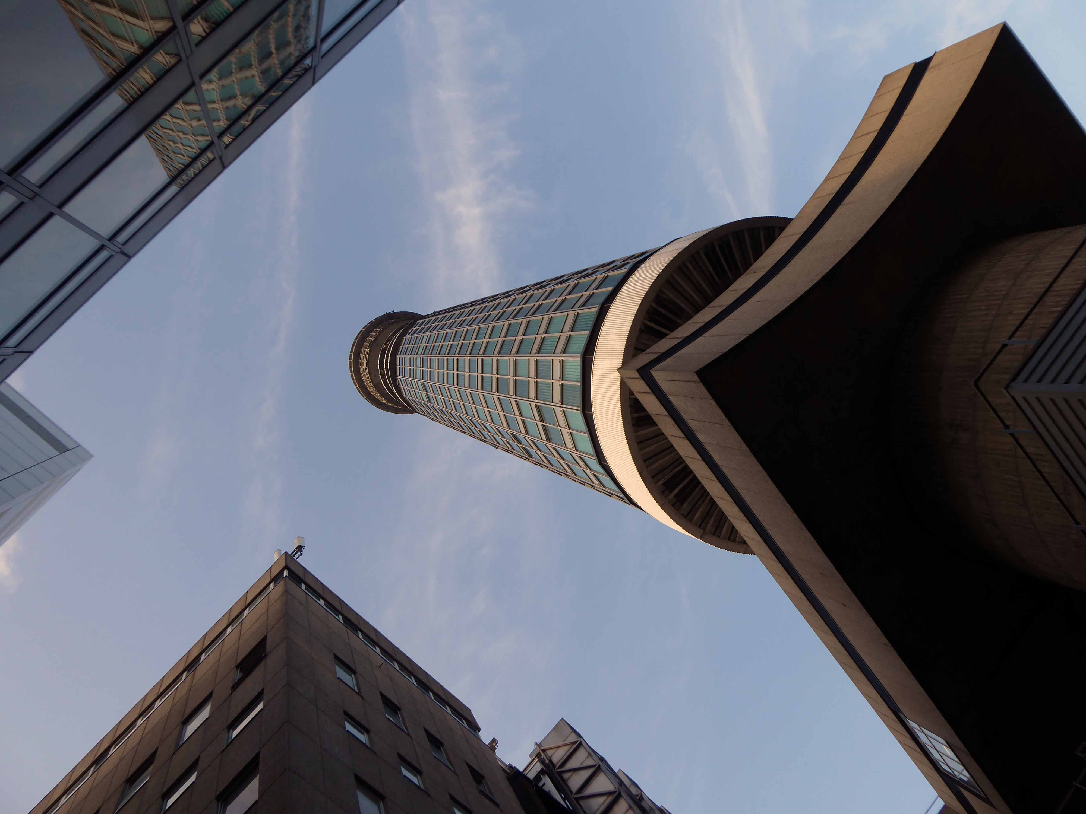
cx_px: 543
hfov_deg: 69.4
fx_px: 784
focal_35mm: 25
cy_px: 407
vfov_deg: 54.9
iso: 80
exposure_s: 1/160
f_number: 3.3
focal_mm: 4.3
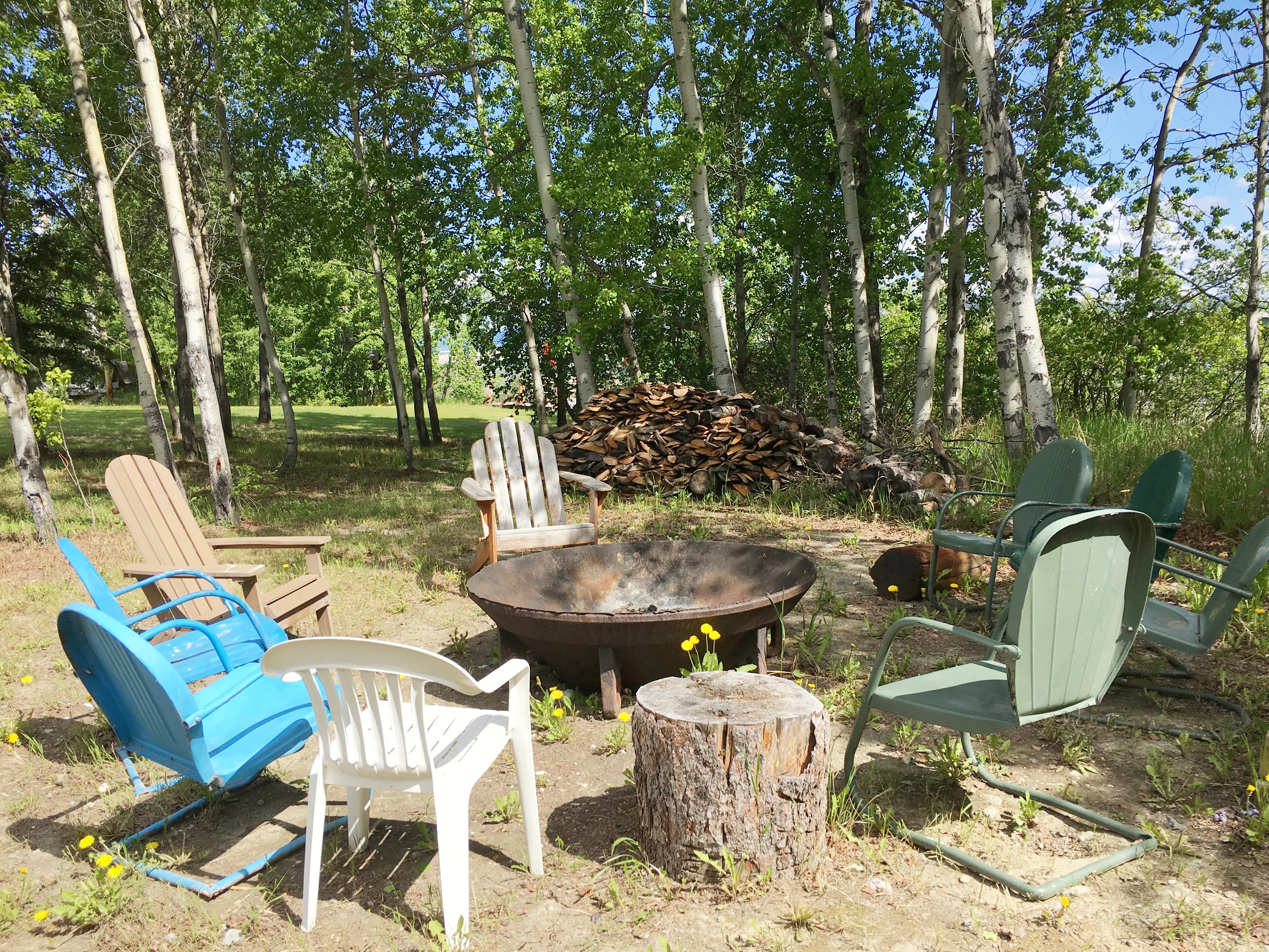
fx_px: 1063
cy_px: 476
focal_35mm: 29
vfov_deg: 48.2
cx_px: 634
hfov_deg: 61.7
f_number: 2.2
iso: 25
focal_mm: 4.15
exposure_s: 1/1083
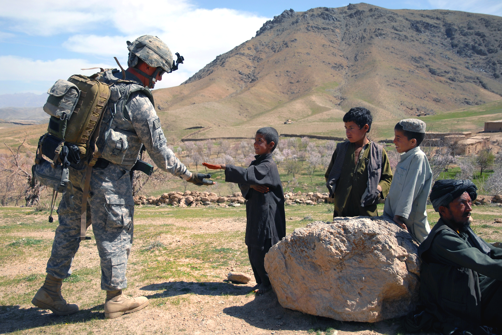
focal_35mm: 36
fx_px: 502
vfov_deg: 36.9
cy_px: 168
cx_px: 251
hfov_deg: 53.1
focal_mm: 24
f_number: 4.5
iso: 100
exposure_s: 1/640
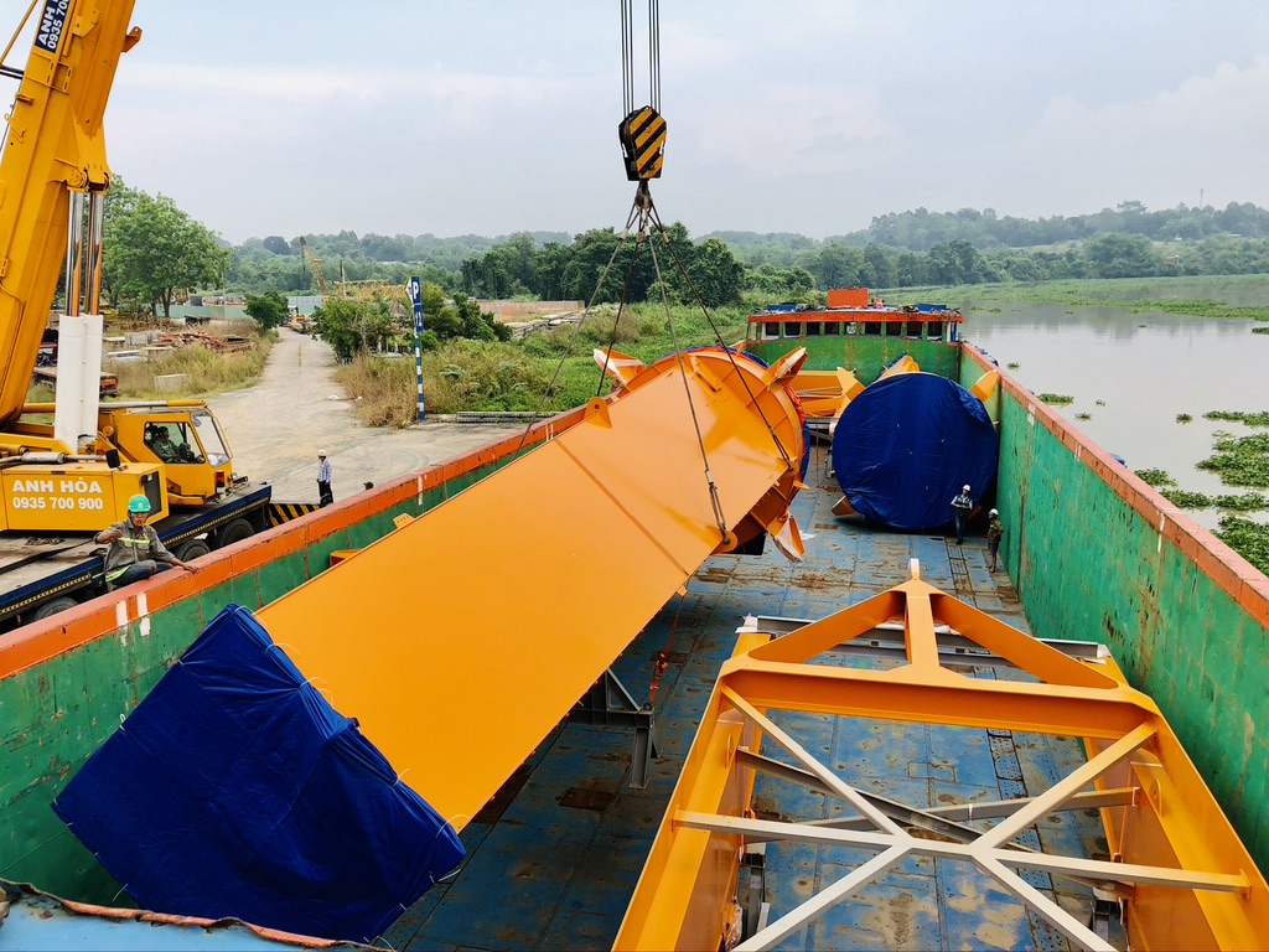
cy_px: 476
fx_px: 1026
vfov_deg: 49.7
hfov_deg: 63.4
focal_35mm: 28
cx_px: 634
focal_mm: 4
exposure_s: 1/466
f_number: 1.8
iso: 20
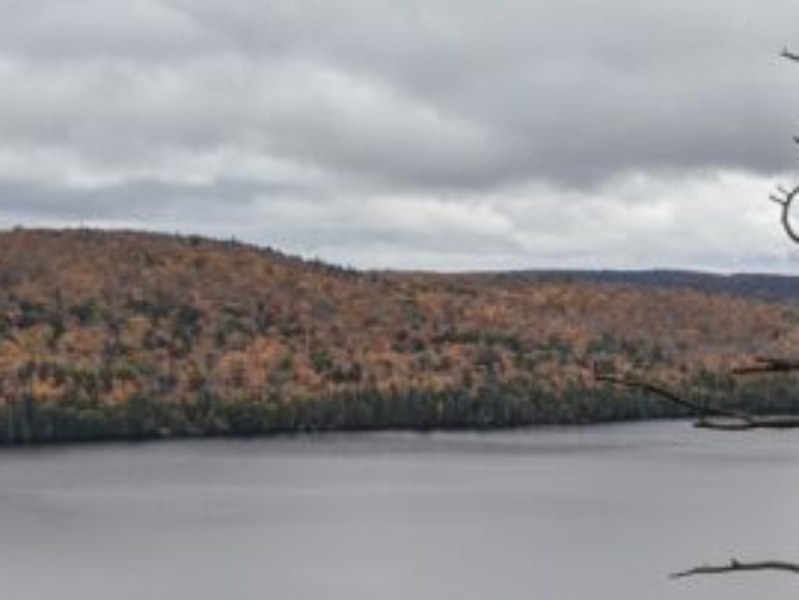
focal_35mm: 77
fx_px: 1778
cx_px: 888
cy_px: 496
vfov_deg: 18.9
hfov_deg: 23.7
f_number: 1.8
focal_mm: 4.44
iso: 60
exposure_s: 1/978
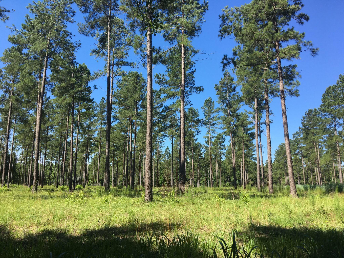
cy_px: 129
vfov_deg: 48.2
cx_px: 172
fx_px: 288
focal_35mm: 29
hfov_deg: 61.7
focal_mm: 4.15
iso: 25
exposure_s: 1/855
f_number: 2.2
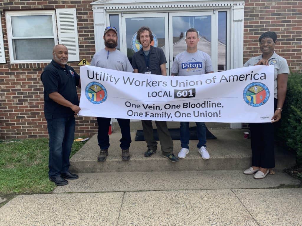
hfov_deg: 67.3
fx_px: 227
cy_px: 113
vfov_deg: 53.1
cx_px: 151
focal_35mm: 26
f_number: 1.8
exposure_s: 1/1235
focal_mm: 4.25
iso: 25
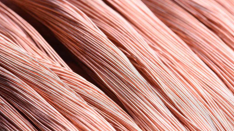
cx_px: 118
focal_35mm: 111
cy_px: 57
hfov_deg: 19.3
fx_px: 689
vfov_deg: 10.9
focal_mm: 105
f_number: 29
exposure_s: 1/60
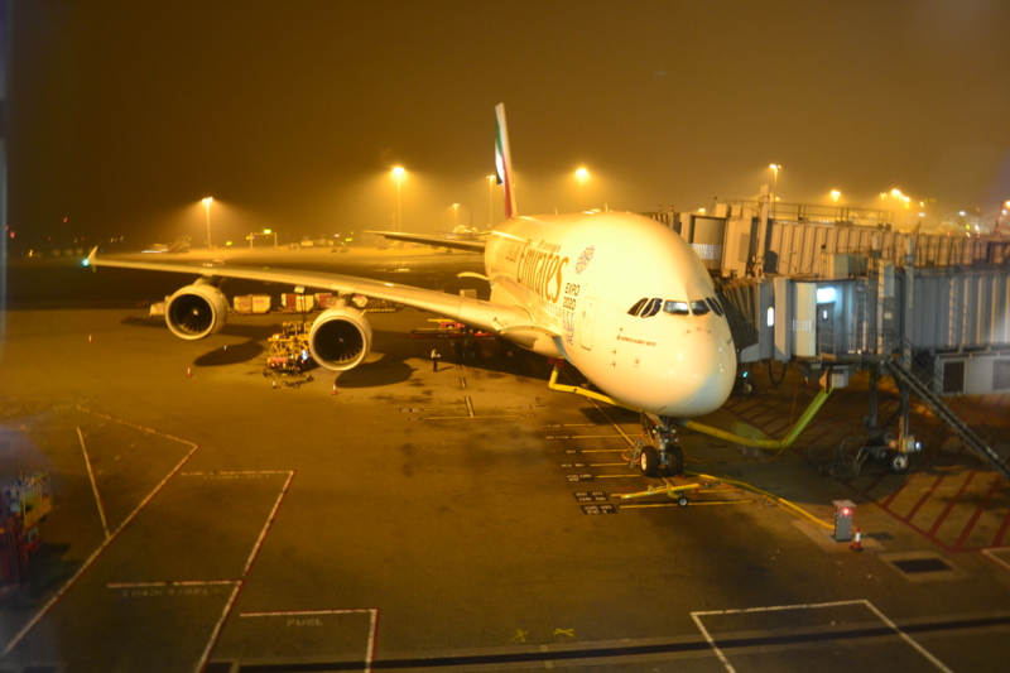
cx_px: 505
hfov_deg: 67.4
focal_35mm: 27
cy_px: 336
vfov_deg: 47.9
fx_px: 757
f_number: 3.5
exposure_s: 1.6
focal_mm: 18
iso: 800
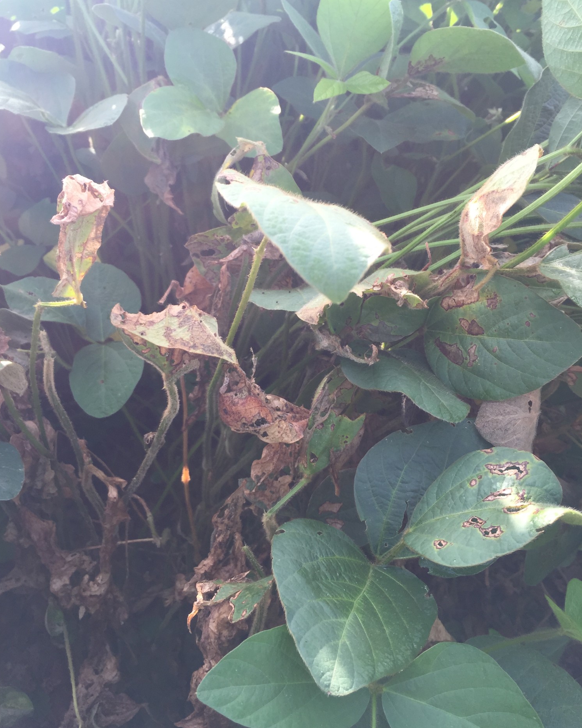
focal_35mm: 31
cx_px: 287
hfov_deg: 47.1
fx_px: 667
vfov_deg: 57.1
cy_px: 335
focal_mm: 4.15
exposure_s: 1/201
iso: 32
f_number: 2.2
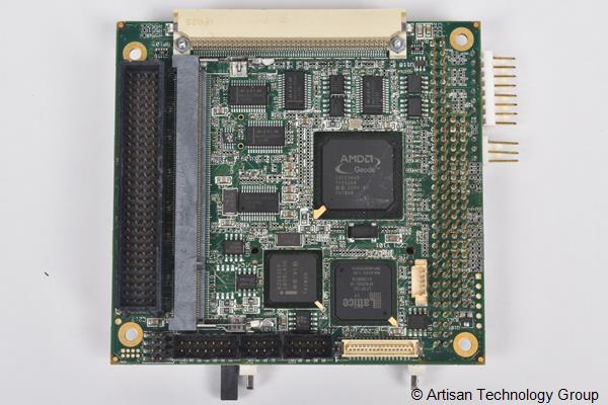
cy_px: 202
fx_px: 1216
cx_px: 304
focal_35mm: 72
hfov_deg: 28.1
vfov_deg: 18.9
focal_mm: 48
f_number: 13
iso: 200
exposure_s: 1/200
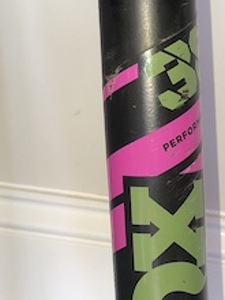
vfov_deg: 19.3
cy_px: 150
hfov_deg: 14.5
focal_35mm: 102
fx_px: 884
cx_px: 110
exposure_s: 1/35
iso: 32
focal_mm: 3.99
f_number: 1.8
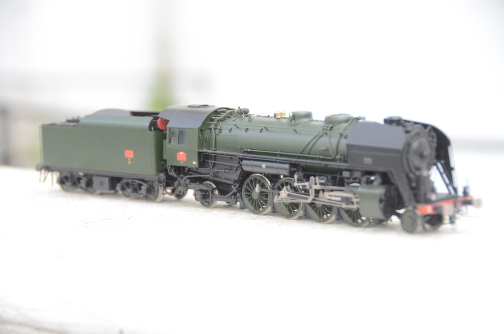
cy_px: 167
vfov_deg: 11.4
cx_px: 252
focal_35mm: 120
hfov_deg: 17.1
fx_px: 1676
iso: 800
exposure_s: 1/200
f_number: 5
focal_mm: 80
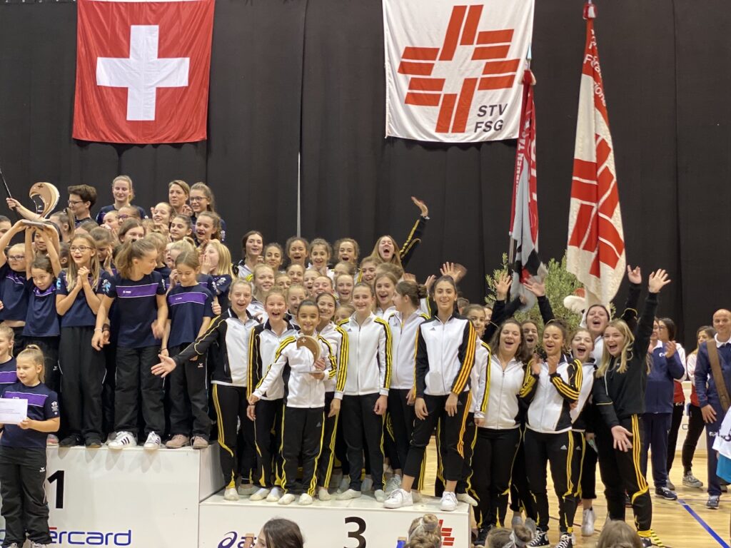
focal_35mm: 52
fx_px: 1098
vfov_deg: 28.0
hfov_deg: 36.8
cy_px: 274
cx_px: 366
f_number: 2
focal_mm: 6
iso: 200
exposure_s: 1/33
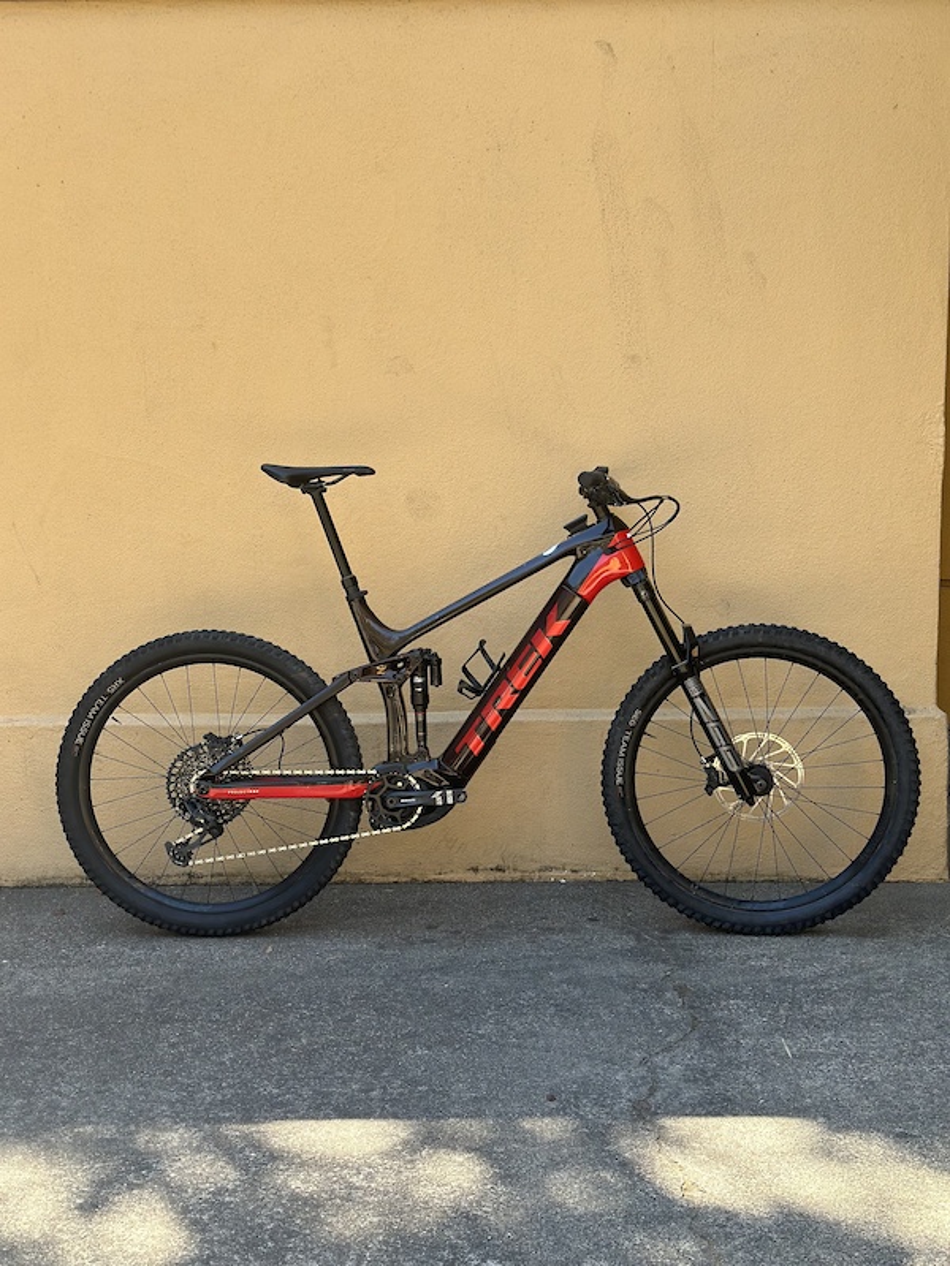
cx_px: 475
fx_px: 1756
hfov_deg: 30.3
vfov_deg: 39.7
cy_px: 633
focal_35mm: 48
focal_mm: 6.86
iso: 80
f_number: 1.78
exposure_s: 1/389
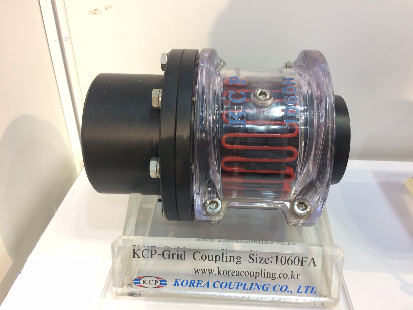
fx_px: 346
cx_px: 206
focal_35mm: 29
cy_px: 155
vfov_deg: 48.2
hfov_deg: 61.7
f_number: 2.2
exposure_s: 1/33
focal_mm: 4.15
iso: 125
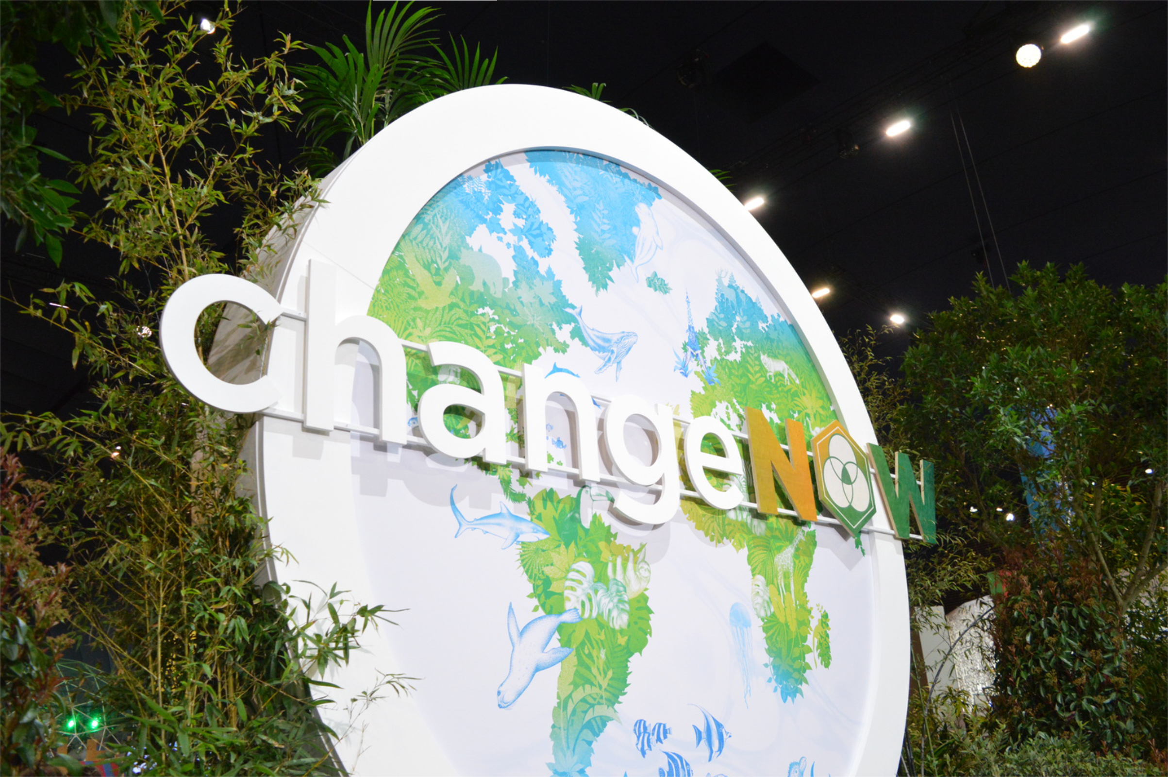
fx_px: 973
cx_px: 584
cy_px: 388
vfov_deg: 43.5
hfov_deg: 62.0
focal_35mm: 30
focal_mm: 20
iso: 1600
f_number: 5
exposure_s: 1/250
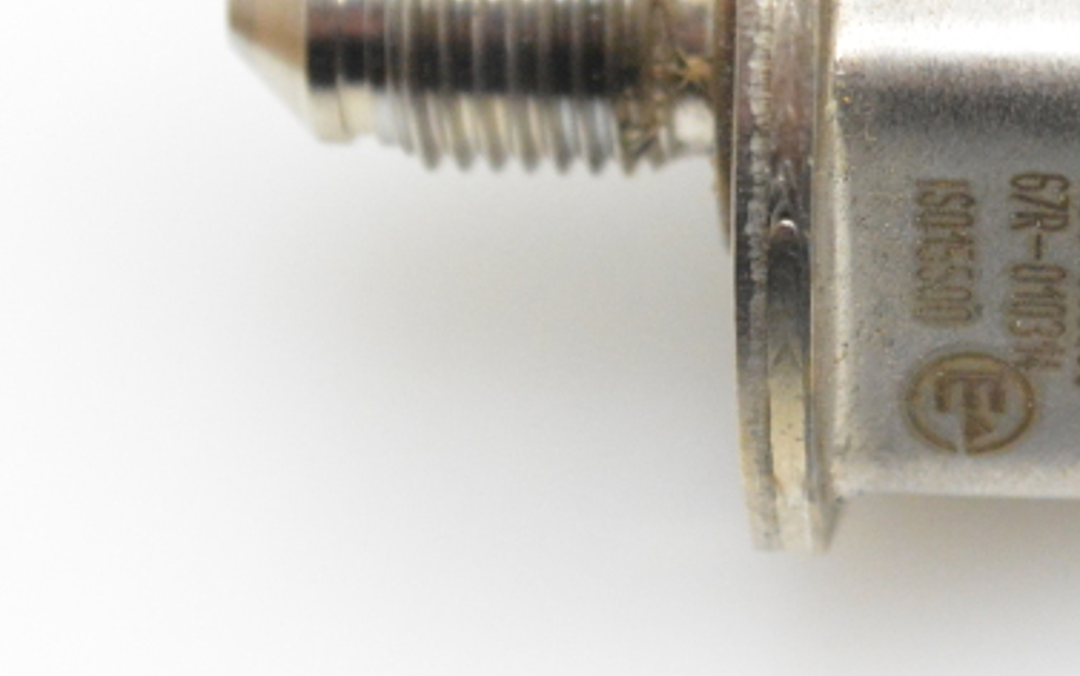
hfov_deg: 9.1
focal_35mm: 228
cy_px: 9
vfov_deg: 5.7
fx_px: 6725
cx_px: 1140
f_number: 9
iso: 6400
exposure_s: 1/500
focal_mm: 55
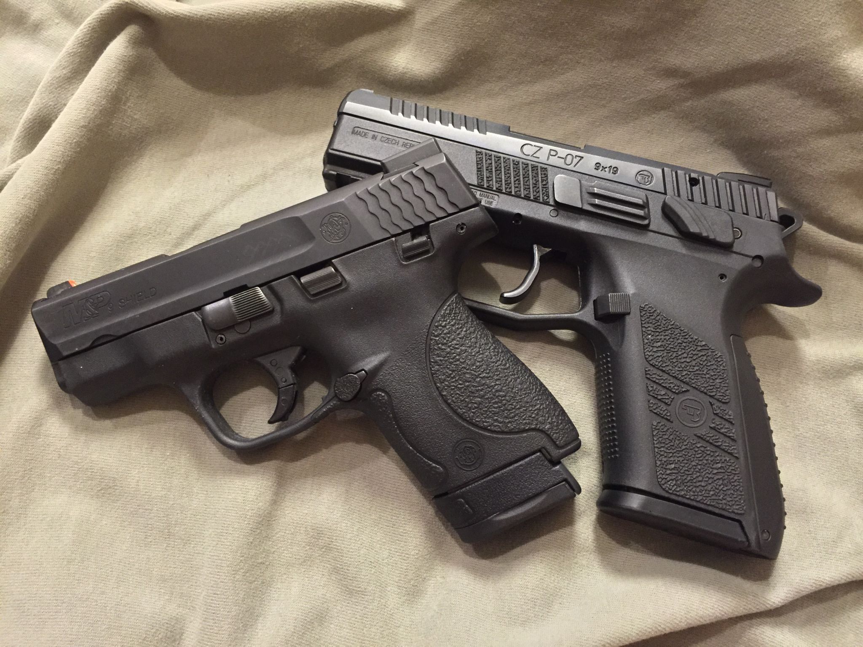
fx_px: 723
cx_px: 432
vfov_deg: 48.2
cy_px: 324
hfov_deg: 61.7
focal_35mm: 29
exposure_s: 1/15
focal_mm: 4.15
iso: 250
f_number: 2.2
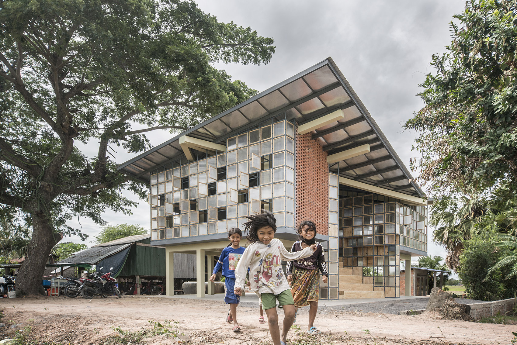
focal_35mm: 22
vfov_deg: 57.3
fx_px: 316
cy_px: 172
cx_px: 258
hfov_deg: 78.6
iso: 400
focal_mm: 22
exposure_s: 1/640
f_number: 8
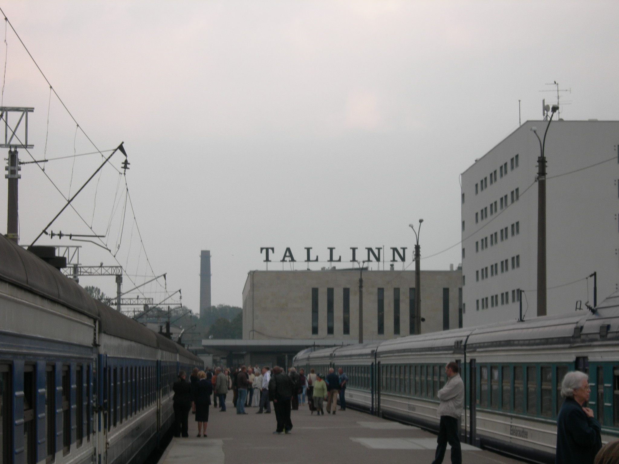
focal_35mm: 113
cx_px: 310
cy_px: 232
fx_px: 2021
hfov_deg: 17.4
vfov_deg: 13.1
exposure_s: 1/72.6
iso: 50
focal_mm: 23.4
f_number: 8.2
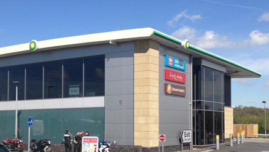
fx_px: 414
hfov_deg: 36.0
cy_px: 109
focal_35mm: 58
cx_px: 136
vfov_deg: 20.6
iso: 64
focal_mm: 4.28
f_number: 2.4
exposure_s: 1/1727
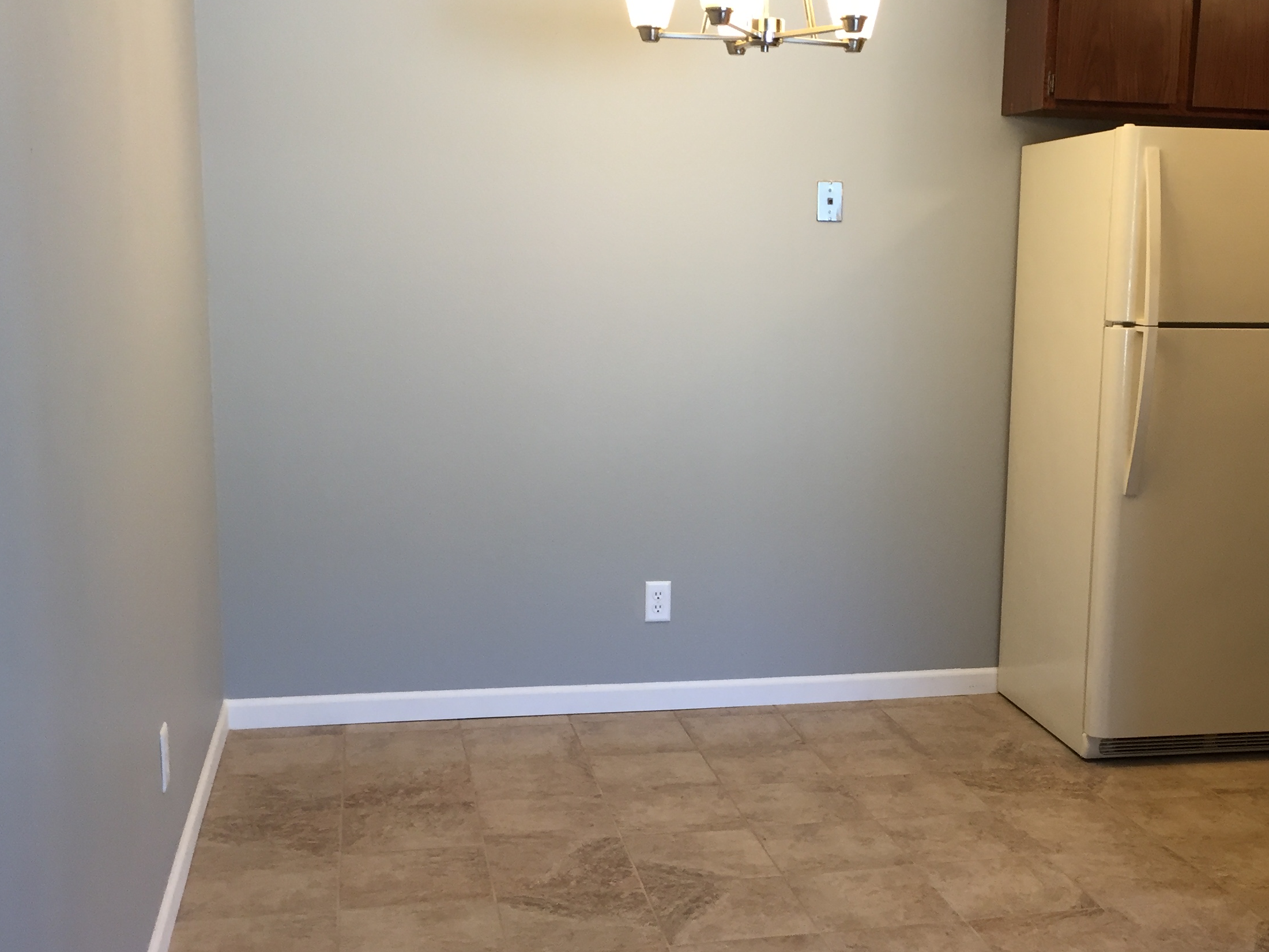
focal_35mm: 43
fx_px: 1576
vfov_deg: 33.6
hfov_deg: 43.4
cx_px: 819
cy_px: 534
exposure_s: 1/30
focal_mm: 4.15
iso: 64
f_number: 2.2
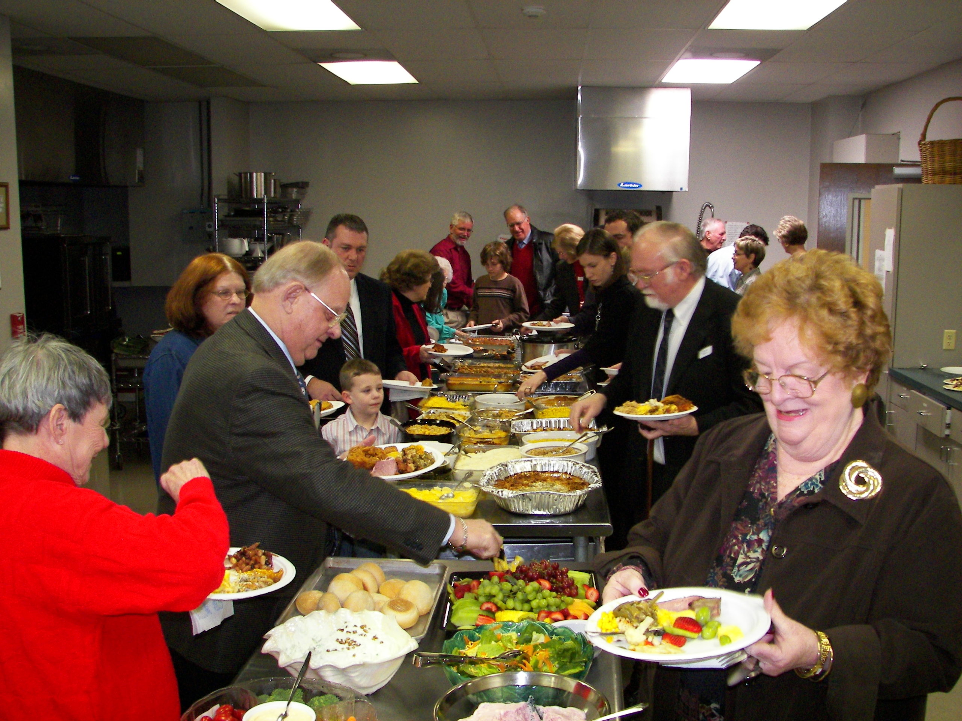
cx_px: 481
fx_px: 1000
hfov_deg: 51.4
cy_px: 360
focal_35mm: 36
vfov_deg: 39.7
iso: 200
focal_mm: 6
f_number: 2.8
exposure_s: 1/30
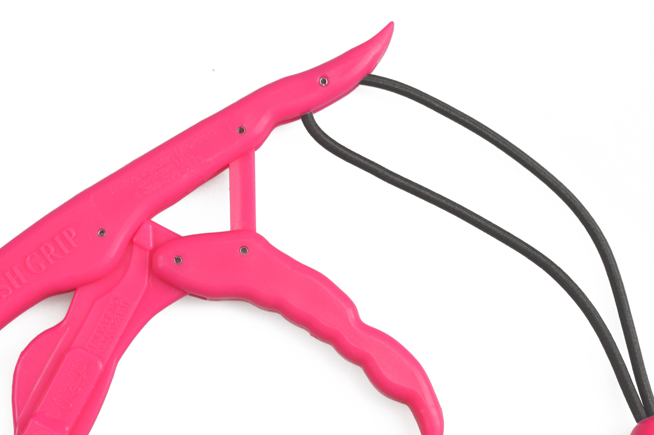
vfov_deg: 12.5
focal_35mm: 109
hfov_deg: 18.7
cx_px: 243
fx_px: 1978
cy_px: 267
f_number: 8
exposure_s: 1/125
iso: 180
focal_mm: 48
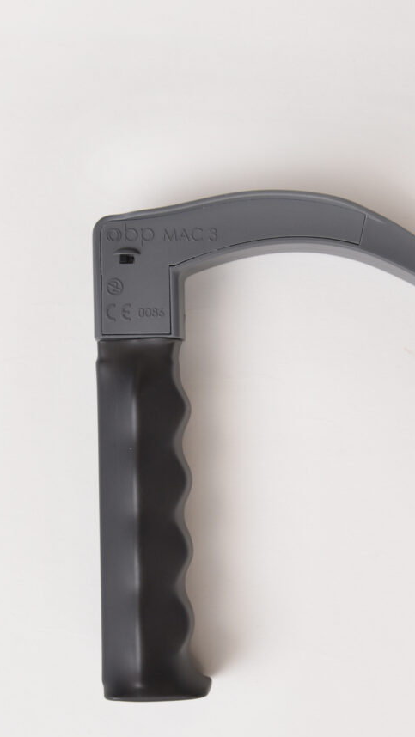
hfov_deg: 20.0
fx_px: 1173
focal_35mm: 60
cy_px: 412
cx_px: 283
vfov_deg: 34.8
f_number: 7.1
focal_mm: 48
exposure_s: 1/200
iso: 500
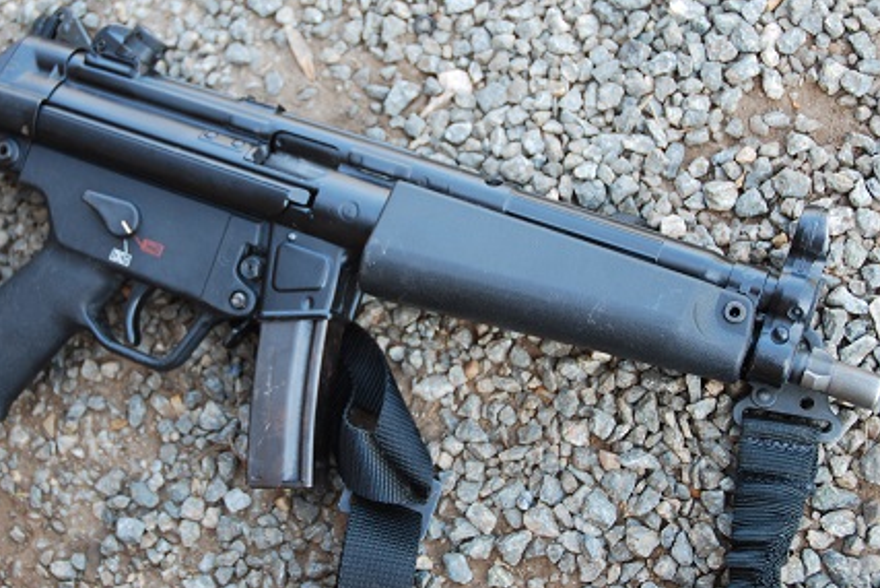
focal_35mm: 53
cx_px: 305
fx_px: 1289
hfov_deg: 37.4
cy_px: 271
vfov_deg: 25.7
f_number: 3.8
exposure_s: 1/50
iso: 200
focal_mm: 25
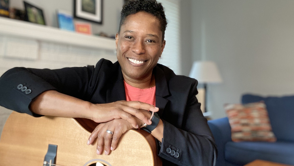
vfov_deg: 35.6
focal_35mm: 33
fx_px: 257
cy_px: 84
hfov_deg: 59.5
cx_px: 146
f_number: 2.2
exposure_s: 1/40
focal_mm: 2.71
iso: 400
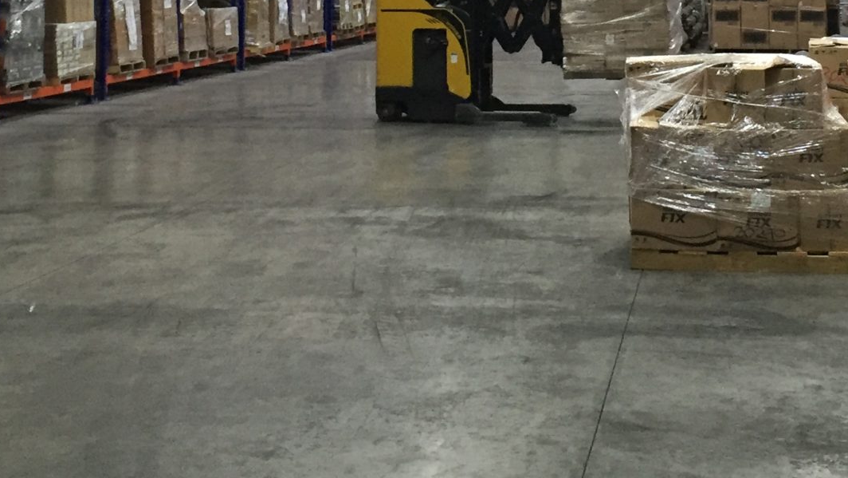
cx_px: 479
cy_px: -122
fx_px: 1709
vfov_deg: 15.2
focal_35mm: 76
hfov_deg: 27.8
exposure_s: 1/30
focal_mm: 4.15
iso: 160
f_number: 2.2
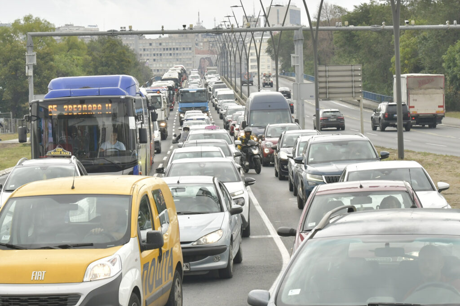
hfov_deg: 28.9
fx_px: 894
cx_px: 230
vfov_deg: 19.4
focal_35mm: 70
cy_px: 153
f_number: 11
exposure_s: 1/320
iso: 1000
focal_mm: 70
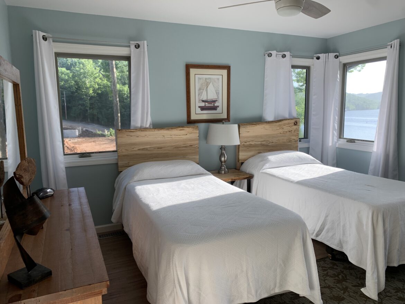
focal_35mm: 26
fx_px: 304
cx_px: 202
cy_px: 152
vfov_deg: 53.1
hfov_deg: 67.3
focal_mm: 4.25
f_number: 1.8
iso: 25
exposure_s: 1/165
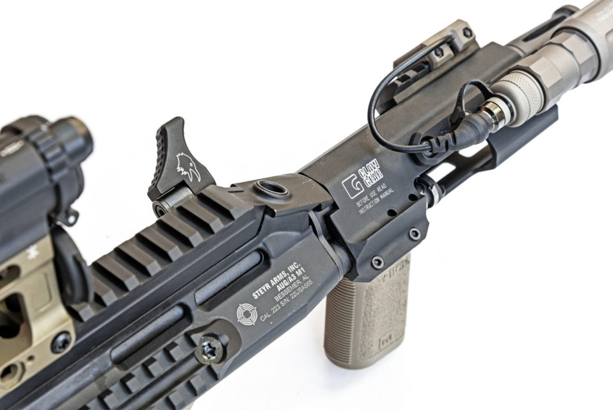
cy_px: 205
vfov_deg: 15.9
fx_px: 1465
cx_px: 306
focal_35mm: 86
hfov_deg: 23.6
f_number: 10
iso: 400
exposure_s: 1/5
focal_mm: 86
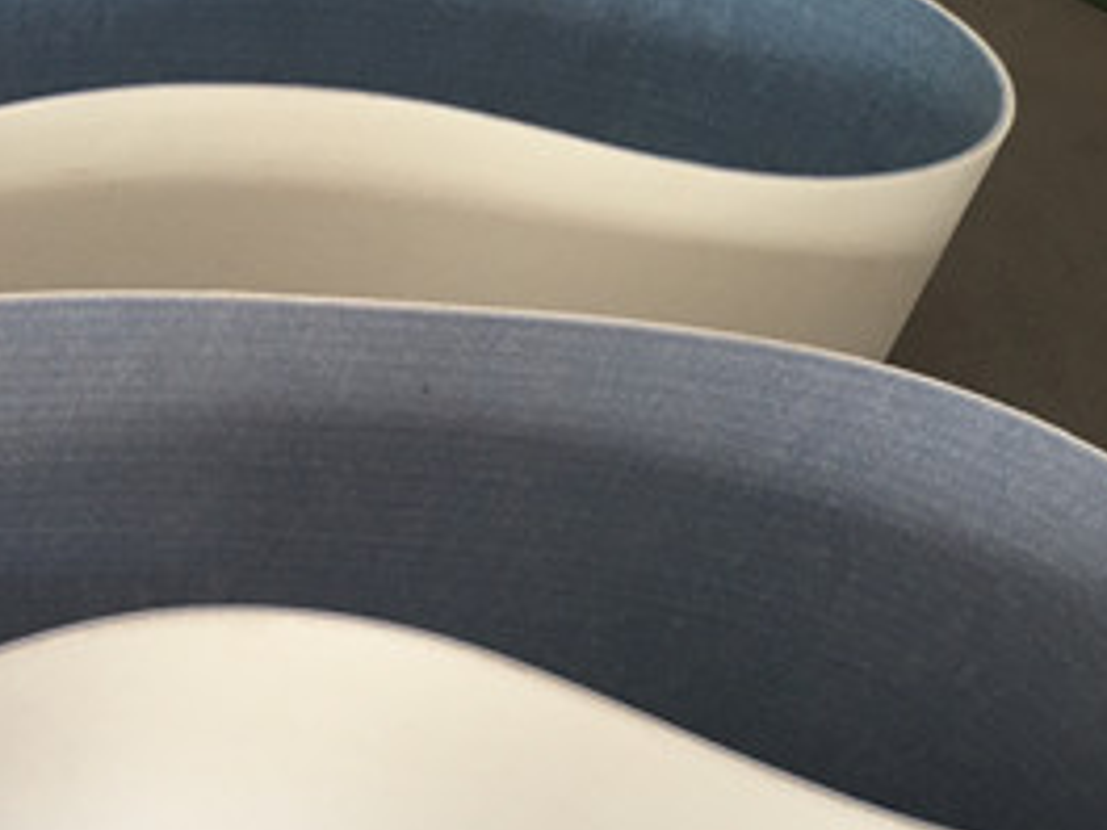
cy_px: 744
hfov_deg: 33.0
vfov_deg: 25.7
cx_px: 96
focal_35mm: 55
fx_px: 1759
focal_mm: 4.15
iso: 100
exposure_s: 1/33
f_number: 2.2
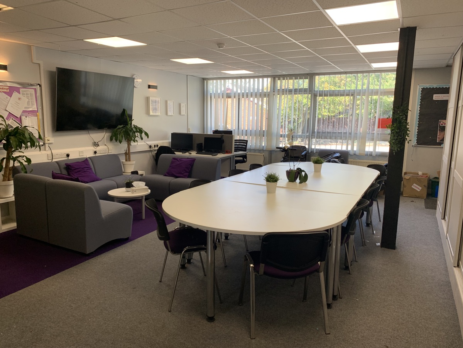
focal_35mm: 26
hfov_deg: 67.3
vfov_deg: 53.1
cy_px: 174
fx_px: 348
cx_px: 232
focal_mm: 4.25
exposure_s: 1/121
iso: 50
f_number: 1.8
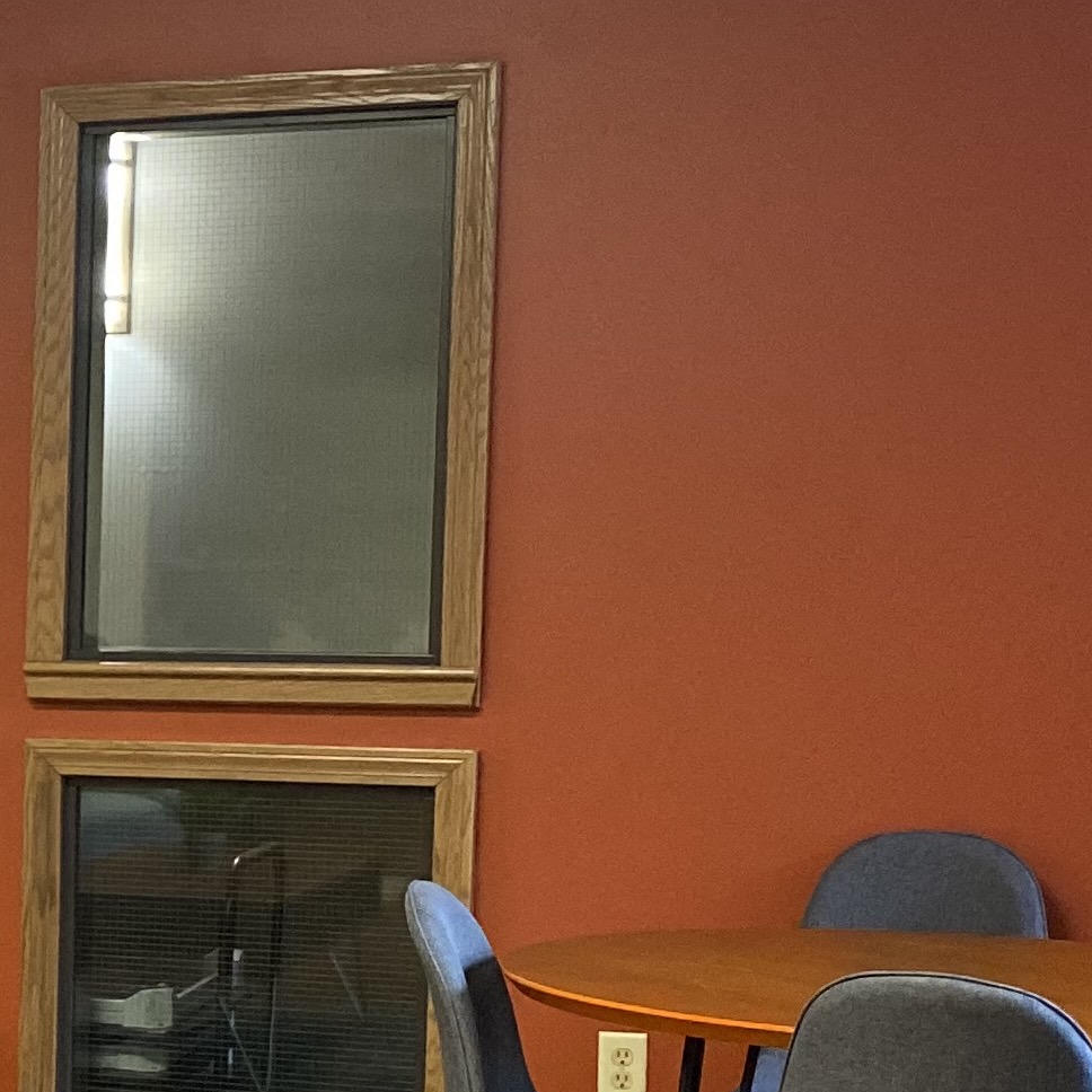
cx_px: -525
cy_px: 946
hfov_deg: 19.3
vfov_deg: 21.5
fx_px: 2820
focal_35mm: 79
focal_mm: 4.25
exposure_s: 1/60
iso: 400
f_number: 1.8
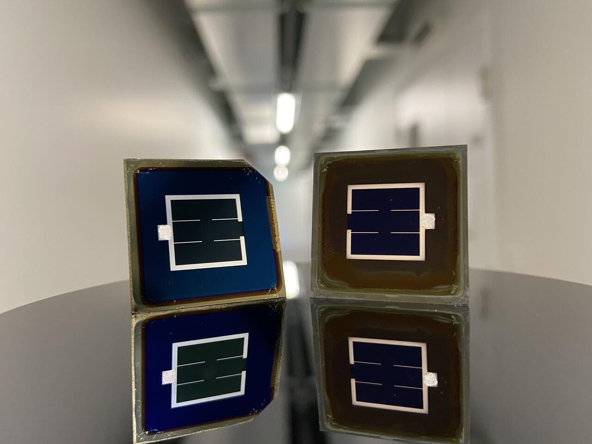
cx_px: 296
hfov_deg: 67.3
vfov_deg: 53.1
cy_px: 222
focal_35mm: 26
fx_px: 445
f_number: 1.8
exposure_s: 1/50
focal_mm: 4.25
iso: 320
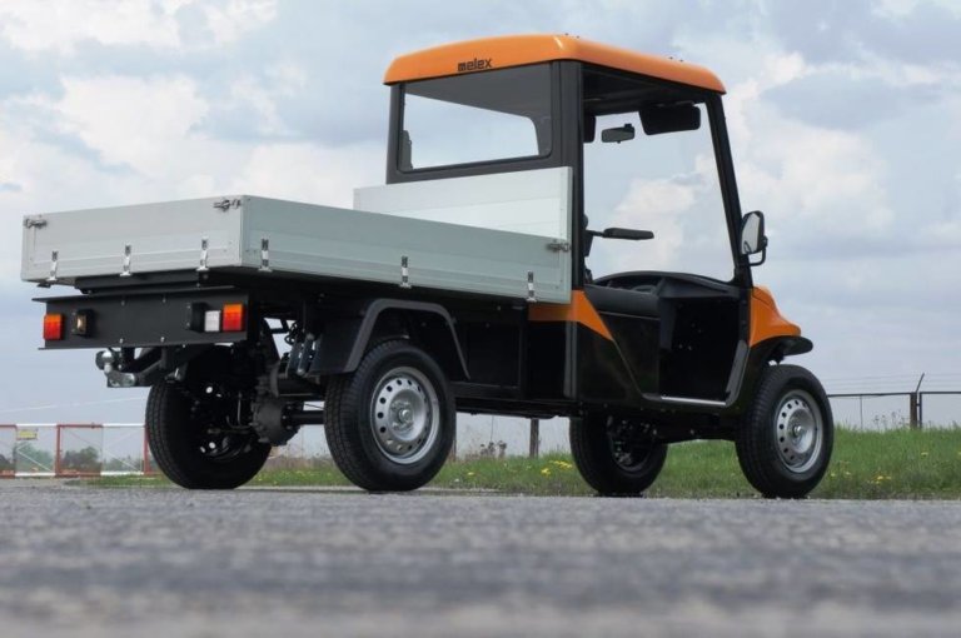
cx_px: 480
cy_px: 319
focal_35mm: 82
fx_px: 2199
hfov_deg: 24.6
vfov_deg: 16.5
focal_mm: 55
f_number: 9
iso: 200
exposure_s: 1/320
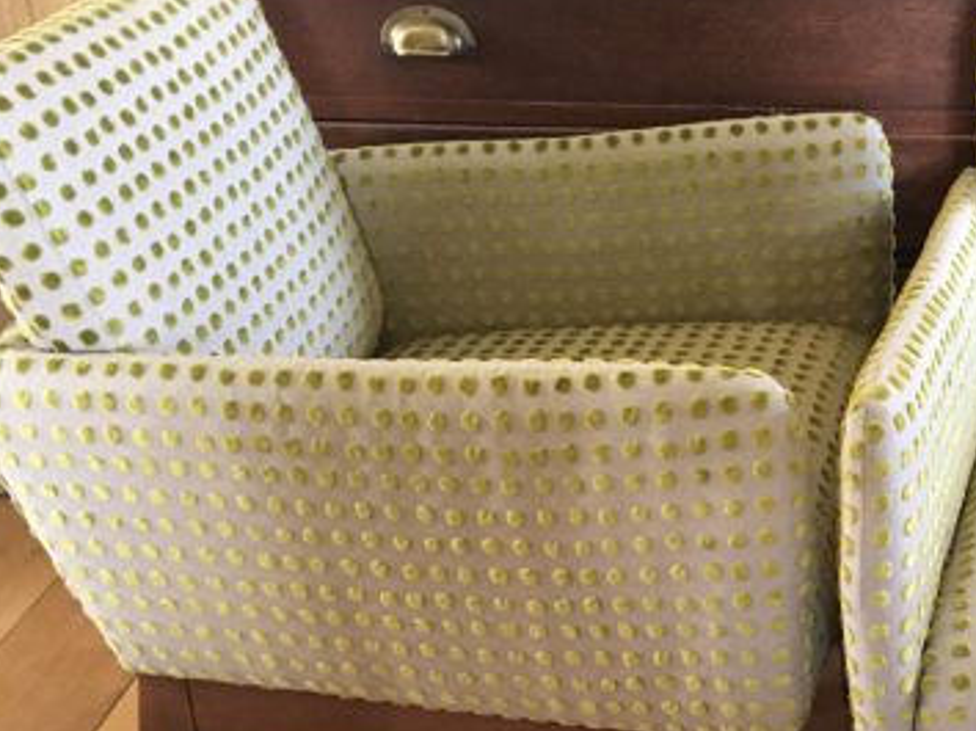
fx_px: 1775
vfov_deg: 22.9
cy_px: 585
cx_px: 882
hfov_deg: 29.5
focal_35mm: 63
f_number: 2.2
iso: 250
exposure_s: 1/17
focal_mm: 4.15
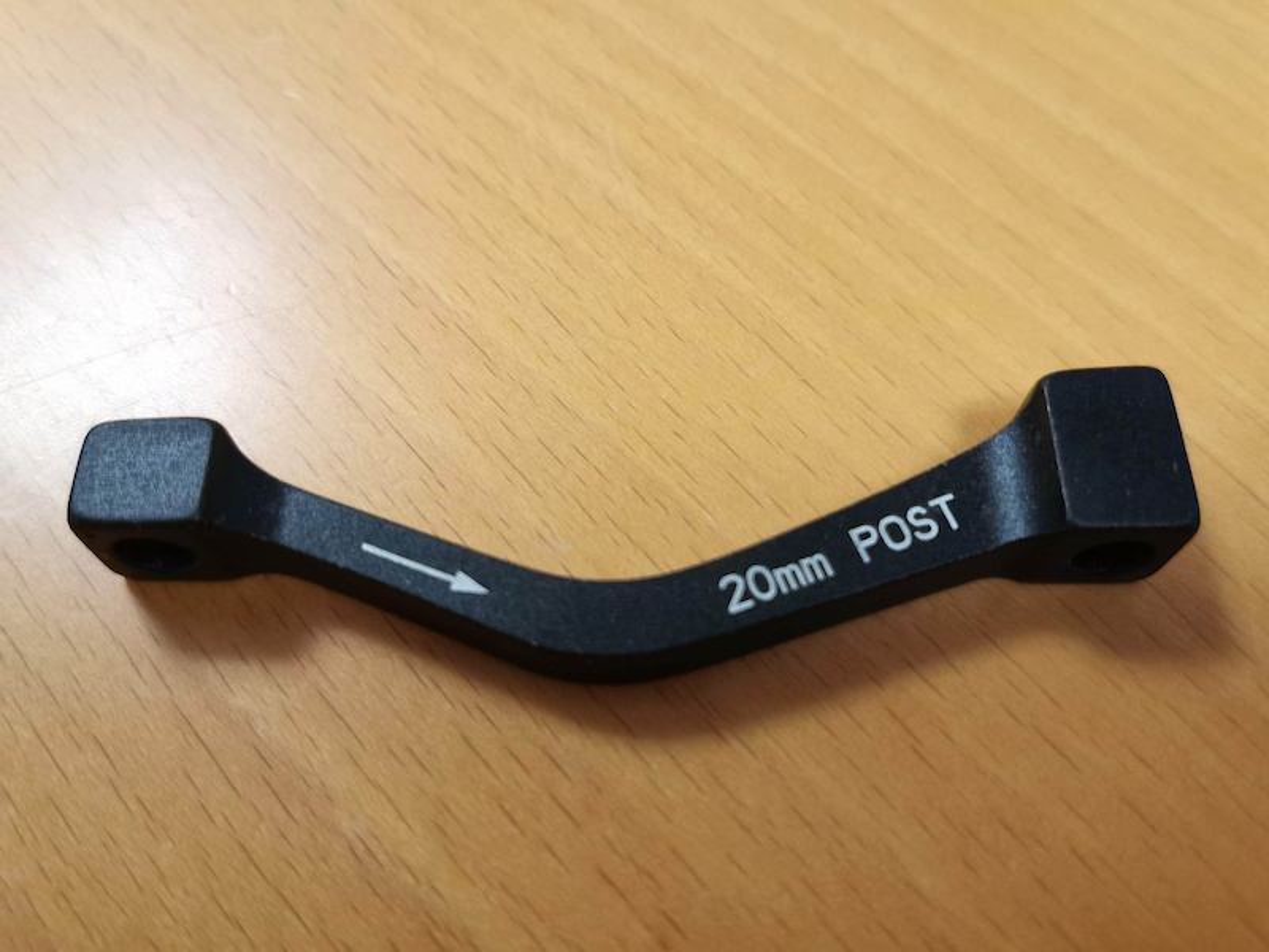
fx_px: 1026
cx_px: 634
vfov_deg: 49.7
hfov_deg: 63.4
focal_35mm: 28
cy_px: 476
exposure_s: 1/33.3
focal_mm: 4.66
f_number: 1.4
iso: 500
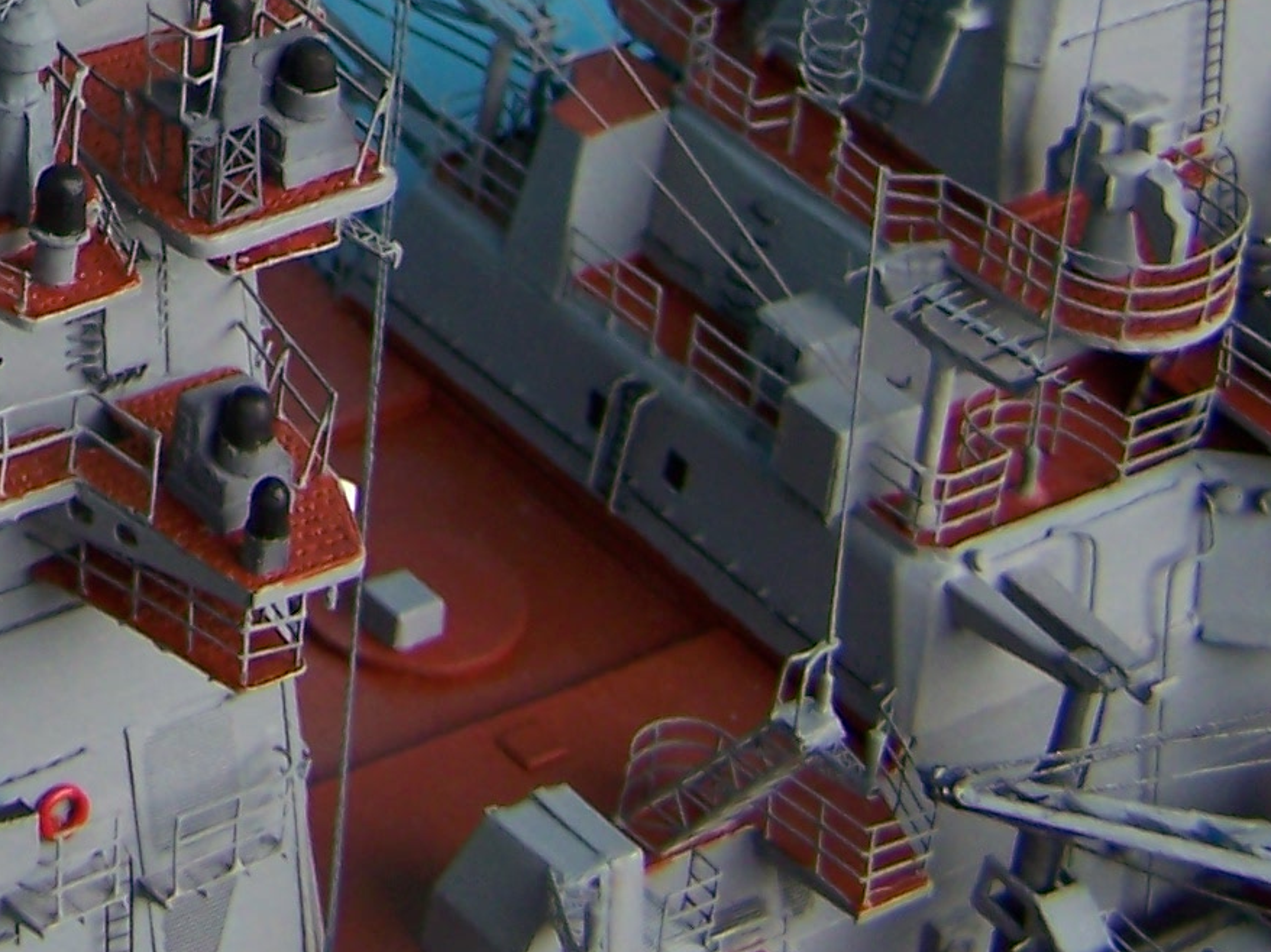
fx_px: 4882
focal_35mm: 133
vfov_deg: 10.7
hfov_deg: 13.9
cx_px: -657
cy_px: -525
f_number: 2.8
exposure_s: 1/100
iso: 64
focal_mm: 6.3
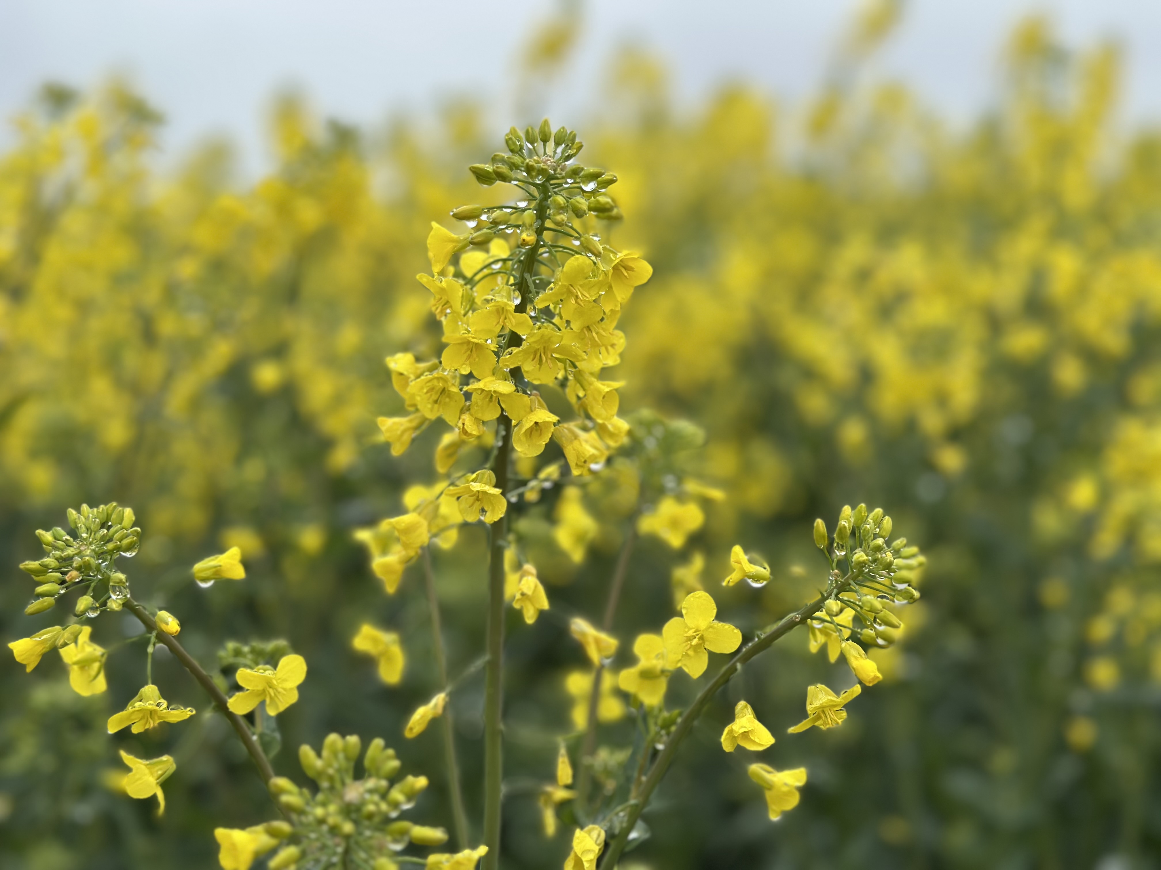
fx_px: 1610
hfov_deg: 39.7
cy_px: 435
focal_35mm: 48
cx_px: 580
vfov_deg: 30.3
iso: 80
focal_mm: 6.86
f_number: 1.78
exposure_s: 1/4184
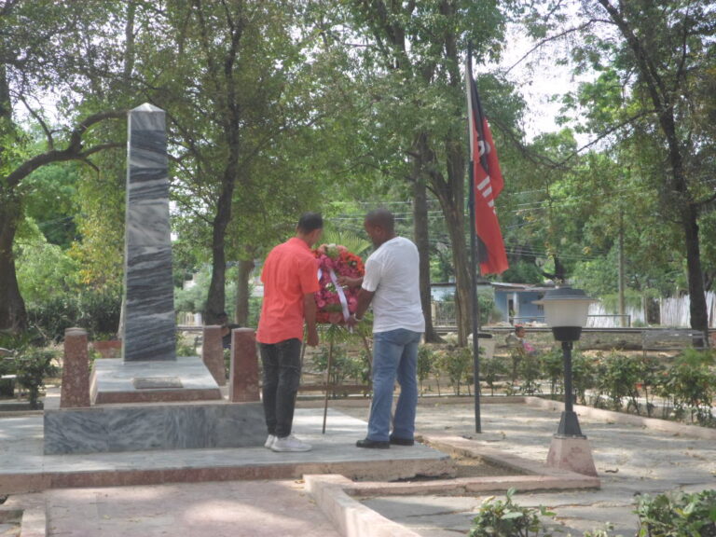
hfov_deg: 29.0
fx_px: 1386
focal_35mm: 67
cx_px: 358
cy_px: 268
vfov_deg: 21.9
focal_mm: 12
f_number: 4.1
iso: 80
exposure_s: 1/125
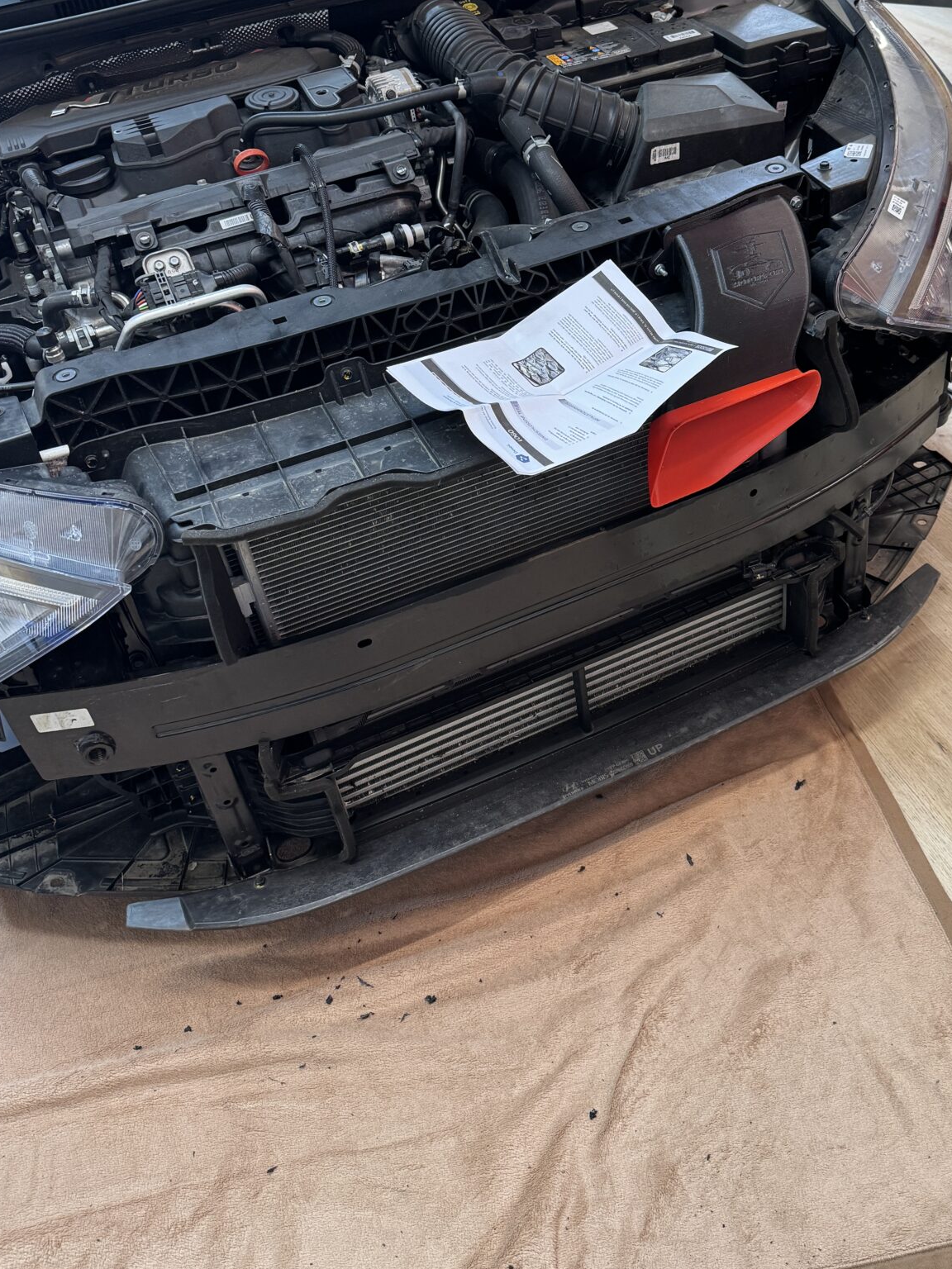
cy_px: 528
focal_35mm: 32
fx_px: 1173
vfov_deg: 56.5
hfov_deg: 43.7
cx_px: 612
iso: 200
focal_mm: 6.76
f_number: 1.78
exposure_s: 1/76
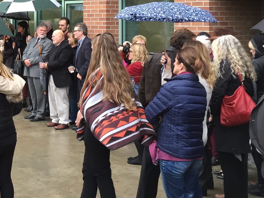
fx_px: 519
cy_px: 27
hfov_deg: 27.1
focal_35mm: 68
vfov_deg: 21.2
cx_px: 4
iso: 32
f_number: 2.2
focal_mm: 4.15
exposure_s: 1/40
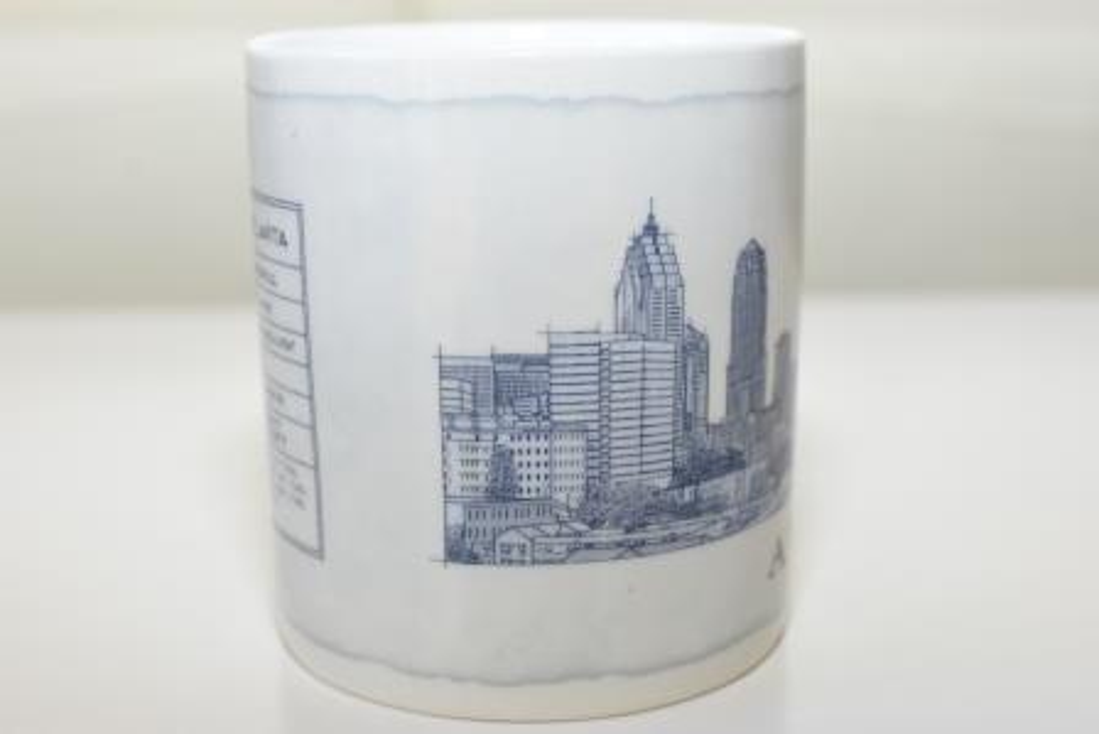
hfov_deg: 37.8
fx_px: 1603
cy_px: 367
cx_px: 550
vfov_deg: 25.8
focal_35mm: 52
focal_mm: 35
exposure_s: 1/60
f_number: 5
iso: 200
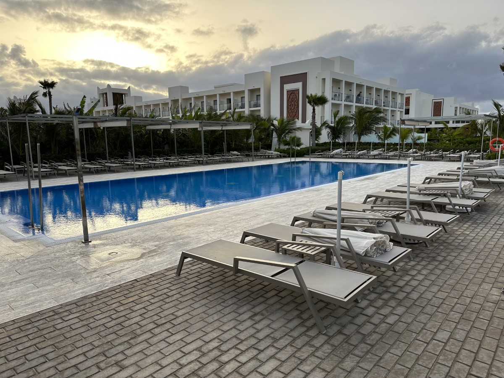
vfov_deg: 56.8
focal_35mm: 24
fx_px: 349
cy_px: 189
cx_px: 252
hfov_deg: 71.6
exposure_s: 1/850
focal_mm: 6.86
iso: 80
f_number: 1.78
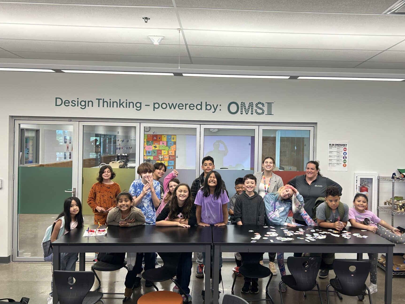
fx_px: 363
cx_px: 233
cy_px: 143
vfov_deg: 45.4
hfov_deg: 58.1
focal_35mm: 31
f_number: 1.5
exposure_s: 1/75
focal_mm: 5.7
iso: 50
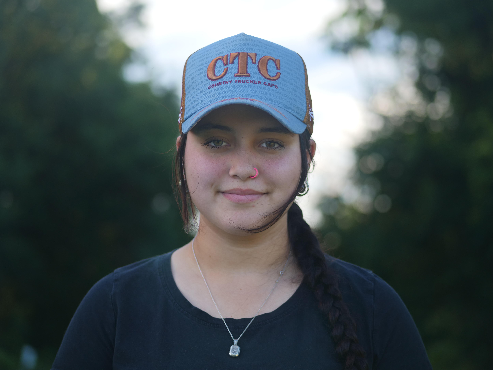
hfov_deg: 22.8
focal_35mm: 86
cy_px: 185
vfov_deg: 17.2
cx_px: 246
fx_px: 1225
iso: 200
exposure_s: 1/320
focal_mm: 43
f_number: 1.7
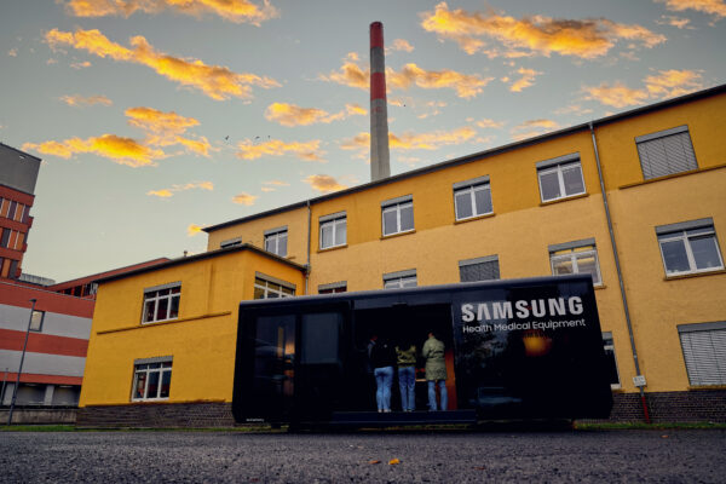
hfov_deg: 73.7
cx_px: 363
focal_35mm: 24
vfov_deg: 53.1
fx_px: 484
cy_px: 242
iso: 160
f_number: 4
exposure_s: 1/320
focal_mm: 24
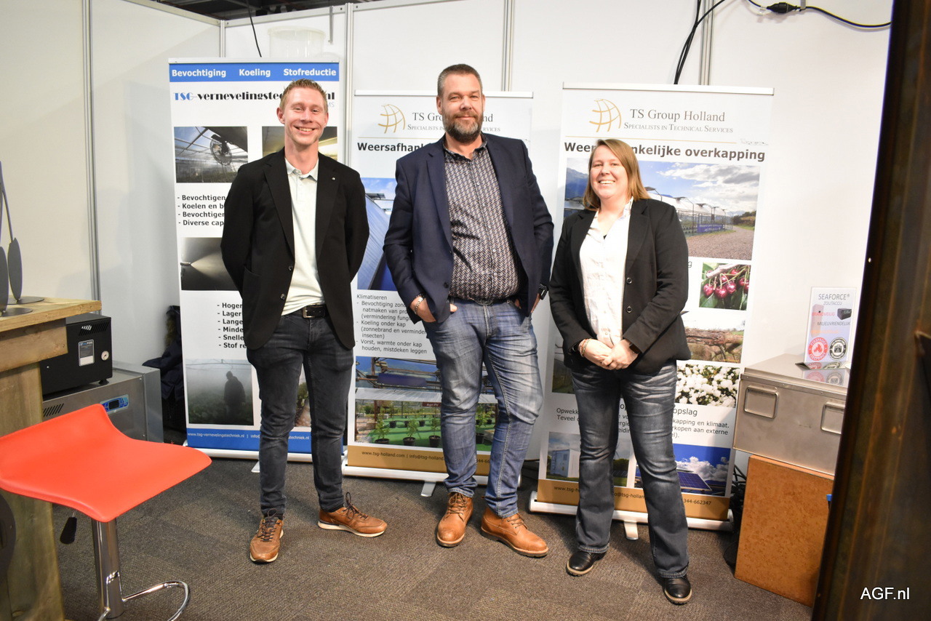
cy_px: 310
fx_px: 698
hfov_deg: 67.4
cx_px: 466
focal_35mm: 27
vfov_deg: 48.0
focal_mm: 18
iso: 1600
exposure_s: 1/30
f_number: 3.5
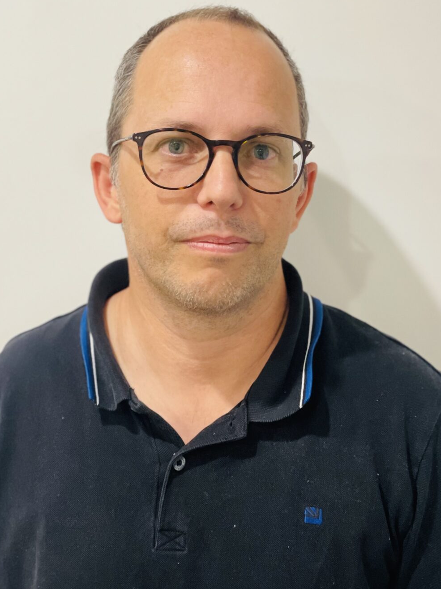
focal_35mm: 76
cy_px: 182
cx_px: 218
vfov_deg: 25.5
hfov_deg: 19.4
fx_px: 1291
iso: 200
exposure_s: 1/33
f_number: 2
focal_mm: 6
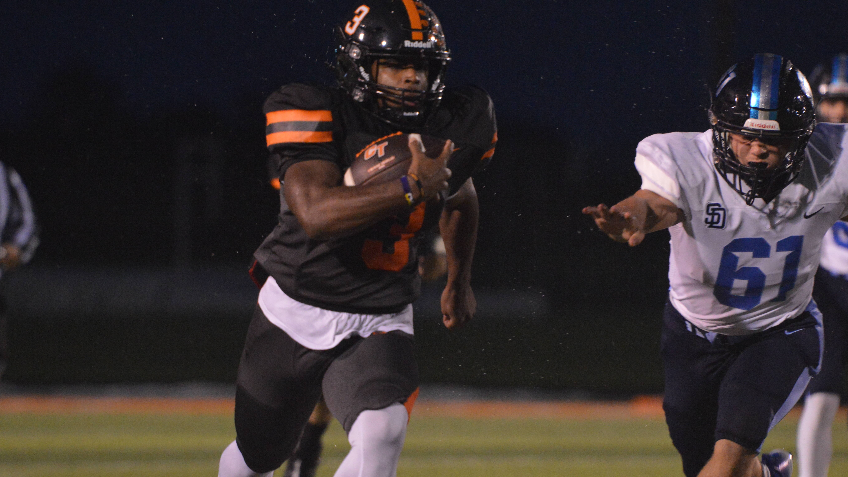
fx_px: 7186
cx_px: 433
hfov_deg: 6.8
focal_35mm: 320
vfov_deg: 3.8
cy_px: 298
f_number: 2.8
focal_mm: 185
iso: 3200
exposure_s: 1/500
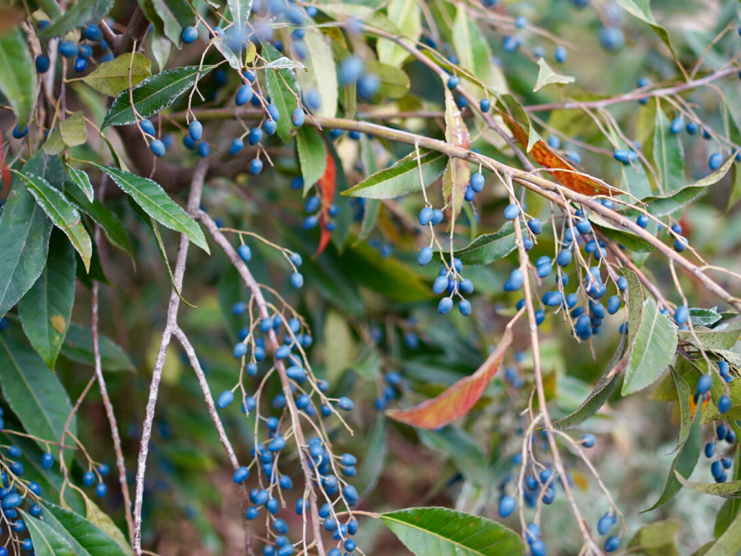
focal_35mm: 47
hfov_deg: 40.4
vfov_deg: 30.9
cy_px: 274
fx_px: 1006
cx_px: 363
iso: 200
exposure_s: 1/200
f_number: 2
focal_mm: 35
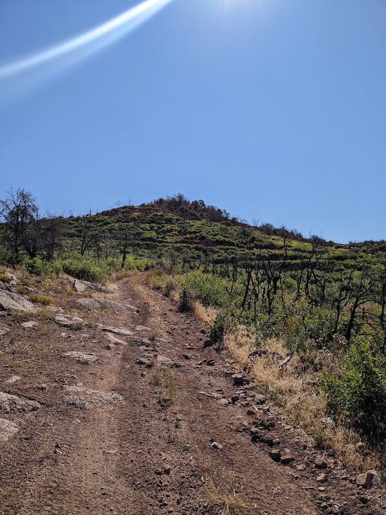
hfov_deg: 51.4
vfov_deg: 65.3
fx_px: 401
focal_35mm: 27
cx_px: 193
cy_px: 258
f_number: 1.73
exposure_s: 1/4695
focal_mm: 4.38
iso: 53
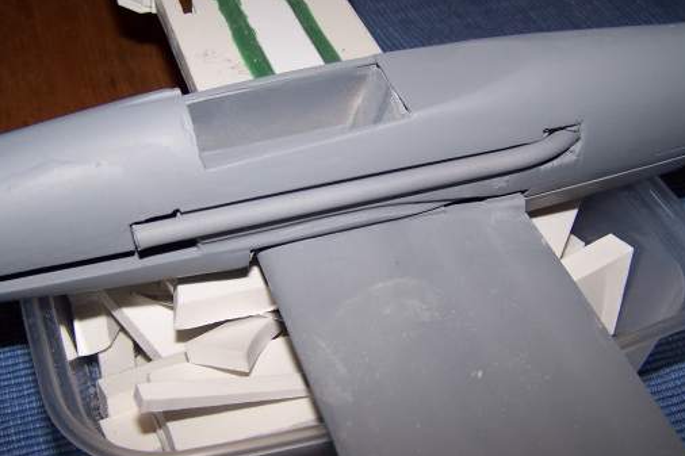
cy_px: 211
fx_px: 951
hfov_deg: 39.5
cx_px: 292
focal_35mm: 50
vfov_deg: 27.0
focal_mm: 6.3
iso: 80
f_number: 2.8
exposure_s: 1/60
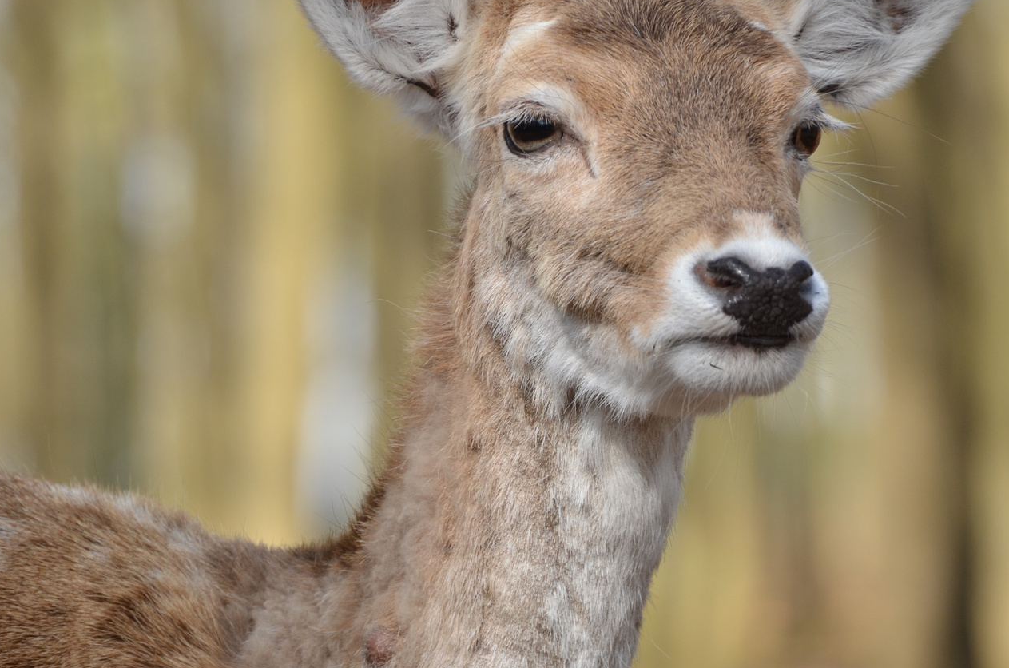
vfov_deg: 2.6
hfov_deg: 4.0
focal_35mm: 523
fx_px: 14625
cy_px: 284
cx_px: 454
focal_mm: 270
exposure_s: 1/400
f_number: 7.1
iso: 400
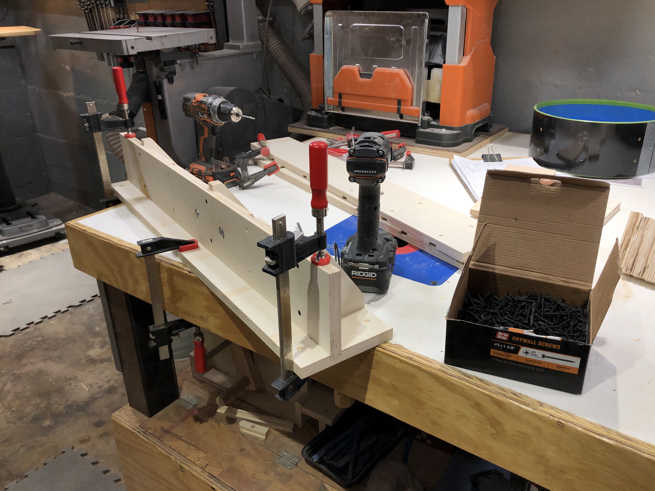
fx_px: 549
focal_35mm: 29
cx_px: 338
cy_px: 244
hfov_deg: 61.6
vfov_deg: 48.2
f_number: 1.8
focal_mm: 3.99
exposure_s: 1/120
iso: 50
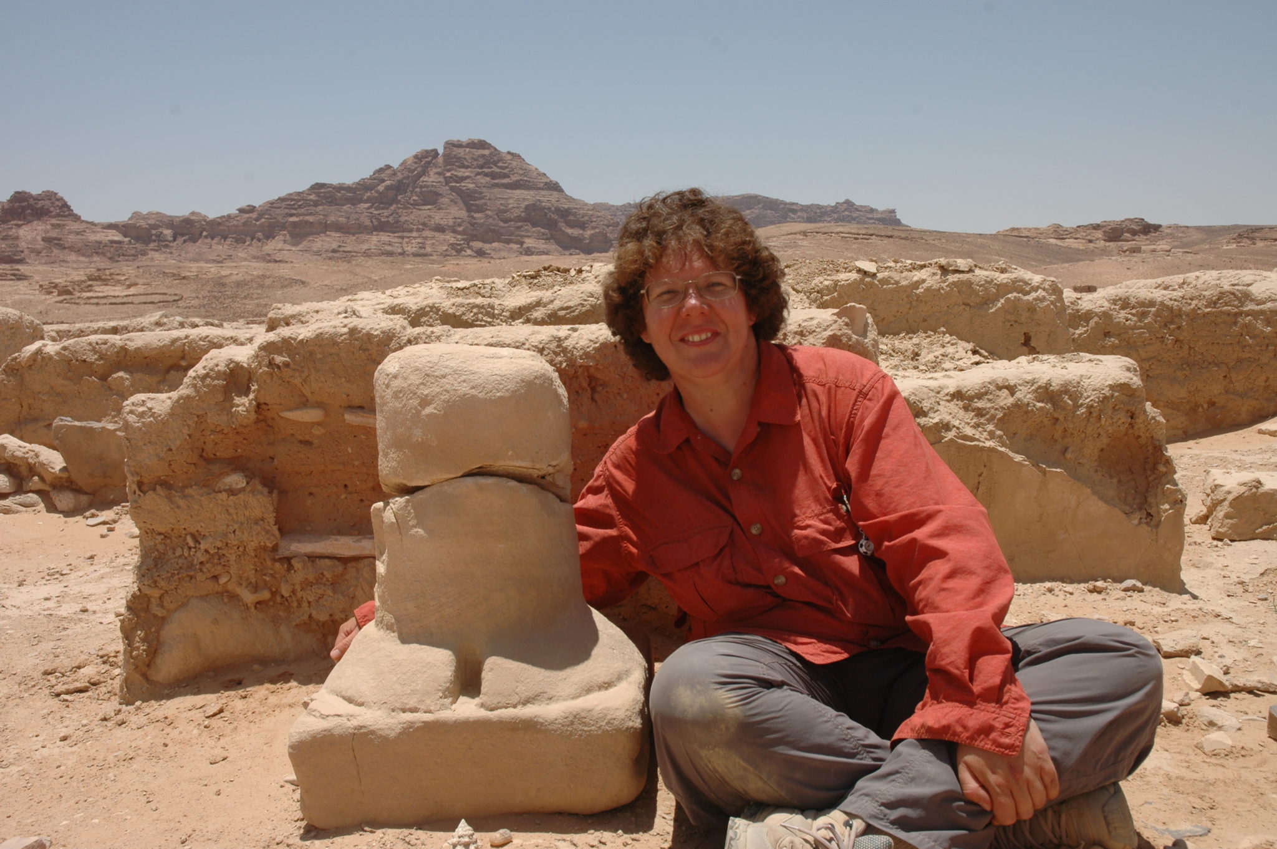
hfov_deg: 51.3
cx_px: 638
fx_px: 1329
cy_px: 424
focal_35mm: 38
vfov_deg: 35.4
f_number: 10
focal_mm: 25
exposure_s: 1/400
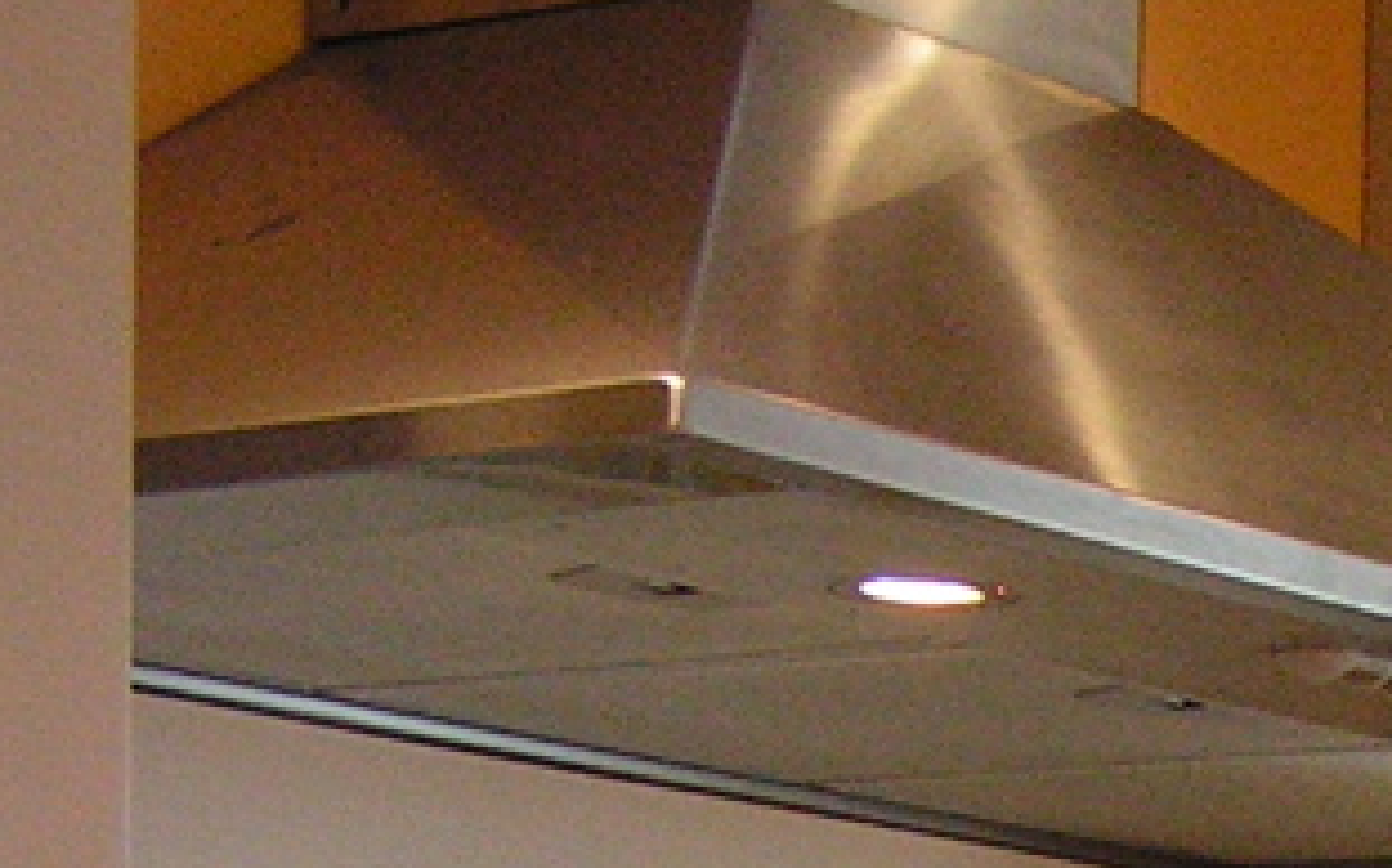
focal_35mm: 166
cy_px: 1808
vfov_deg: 7.5
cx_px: 2712
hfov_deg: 11.5
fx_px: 6294
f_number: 2.8
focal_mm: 6.3
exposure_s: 1/40
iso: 160
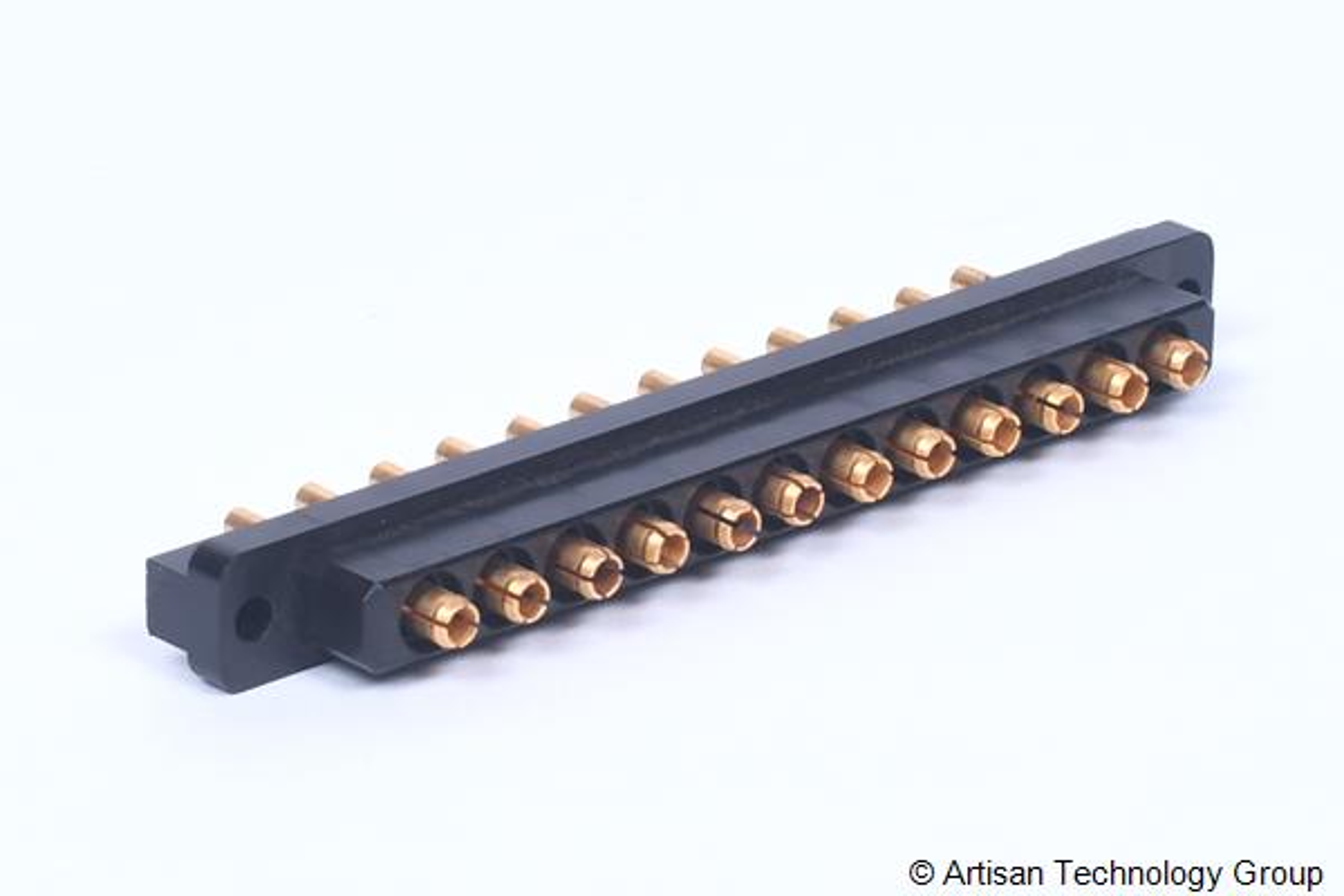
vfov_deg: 21.6
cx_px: 672
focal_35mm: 63
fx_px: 2352
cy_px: 448
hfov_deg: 31.9
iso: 200
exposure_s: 1/200
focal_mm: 42
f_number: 16
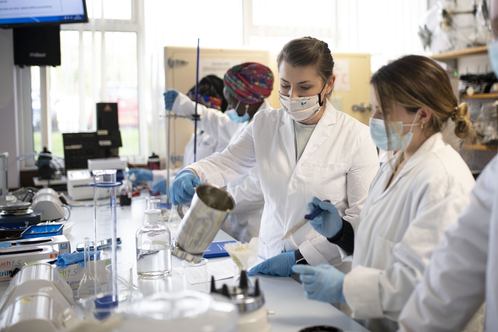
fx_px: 595
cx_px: 302
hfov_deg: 45.2
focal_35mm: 43
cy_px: 131
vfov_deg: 31.1
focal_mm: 35
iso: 50
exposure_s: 1/40
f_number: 1.6
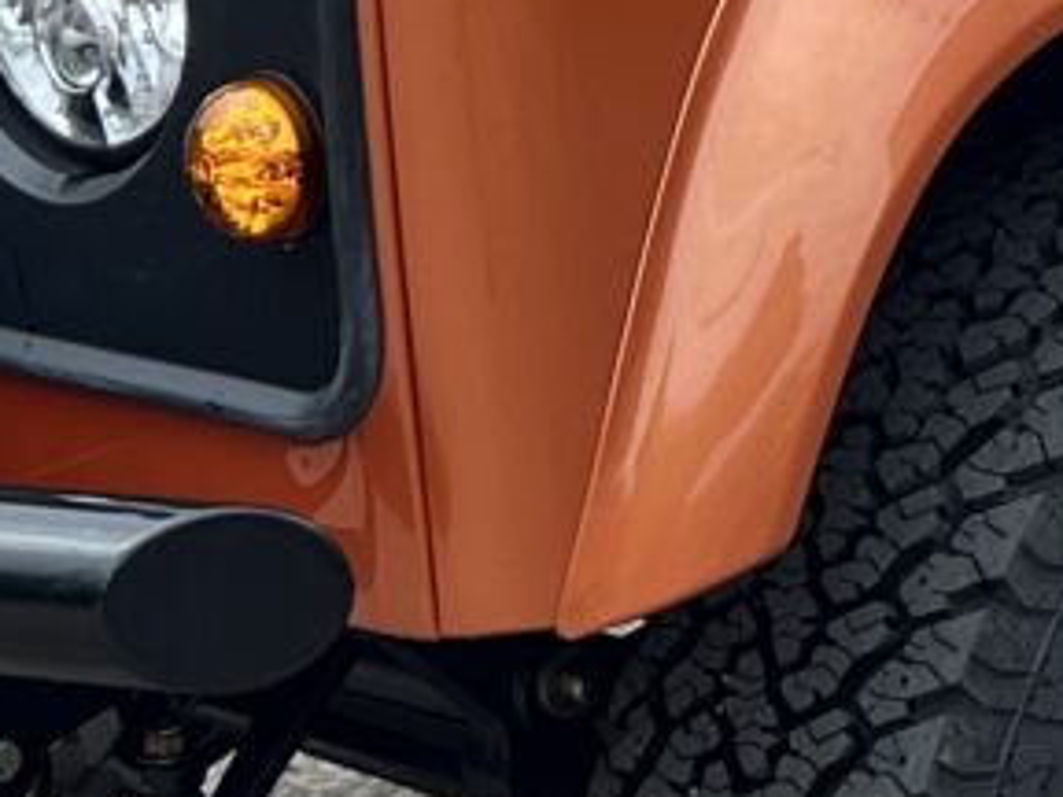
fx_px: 5681
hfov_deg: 10.5
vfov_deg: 7.9
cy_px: -273
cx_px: 1288
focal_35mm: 185
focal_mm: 5.7
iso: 50
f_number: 1.5
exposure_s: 1/1344
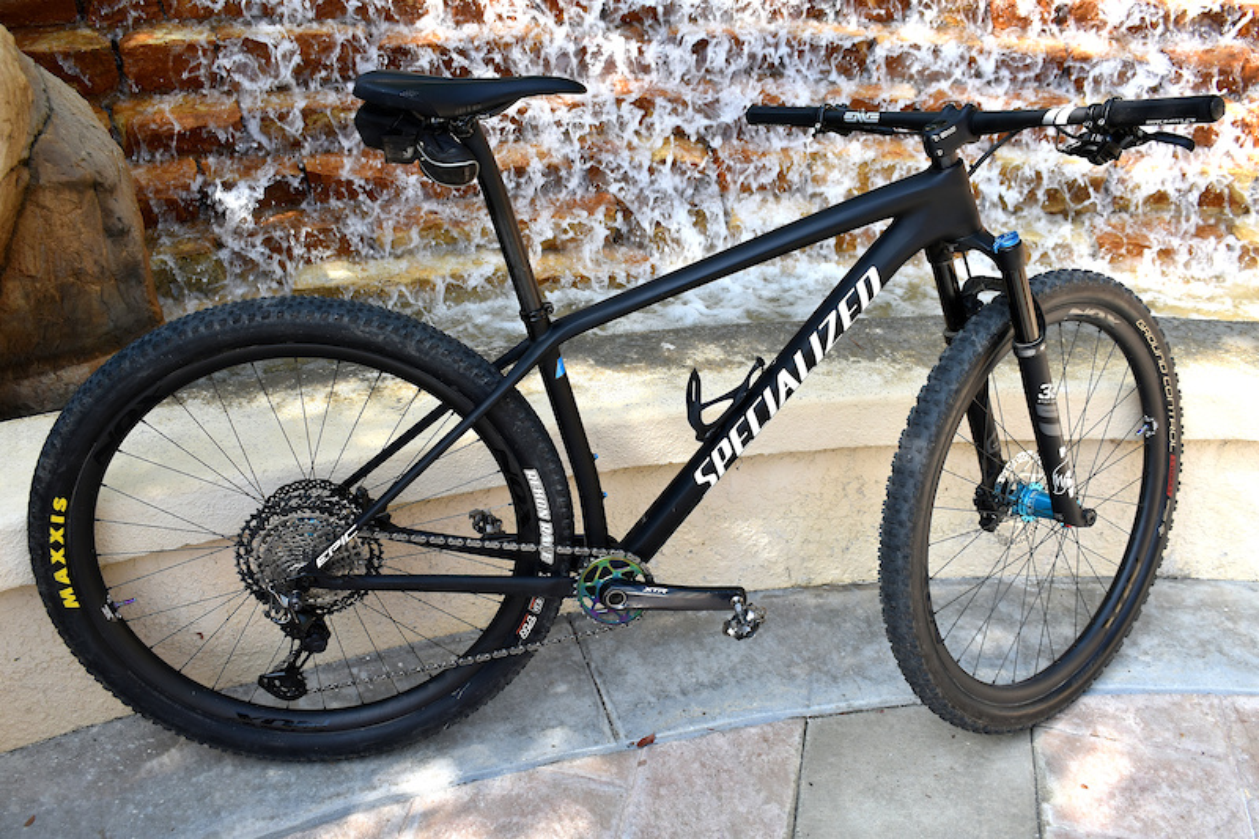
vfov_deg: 38.3
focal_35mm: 34
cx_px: 630
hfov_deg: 55.1
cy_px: 420
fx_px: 1206
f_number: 7.1
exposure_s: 1/250
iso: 200
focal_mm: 23
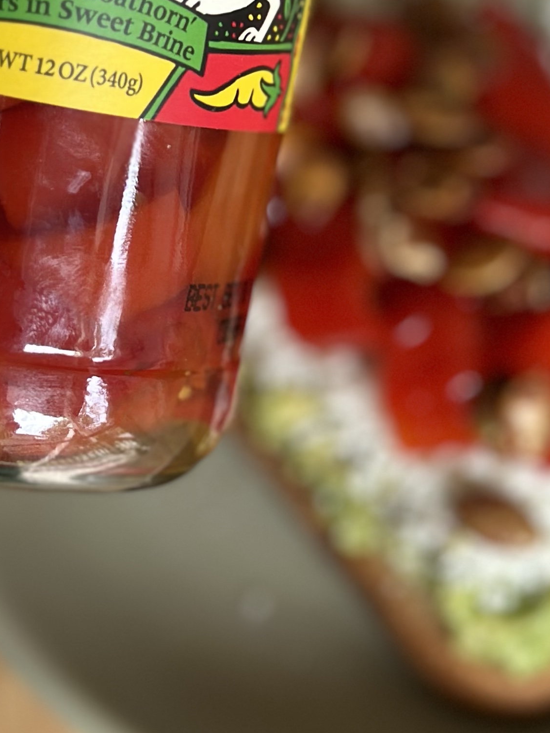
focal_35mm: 128
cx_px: 308
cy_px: -20
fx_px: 2712
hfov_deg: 11.6
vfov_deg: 15.1
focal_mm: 6.86
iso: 80
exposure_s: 1/164
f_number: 1.78
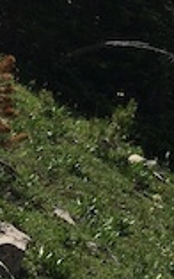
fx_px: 1192
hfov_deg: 7.1
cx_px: 579
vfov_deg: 13.3
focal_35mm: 157
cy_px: 190
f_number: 2.2
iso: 32
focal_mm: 4.15
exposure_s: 1/3731
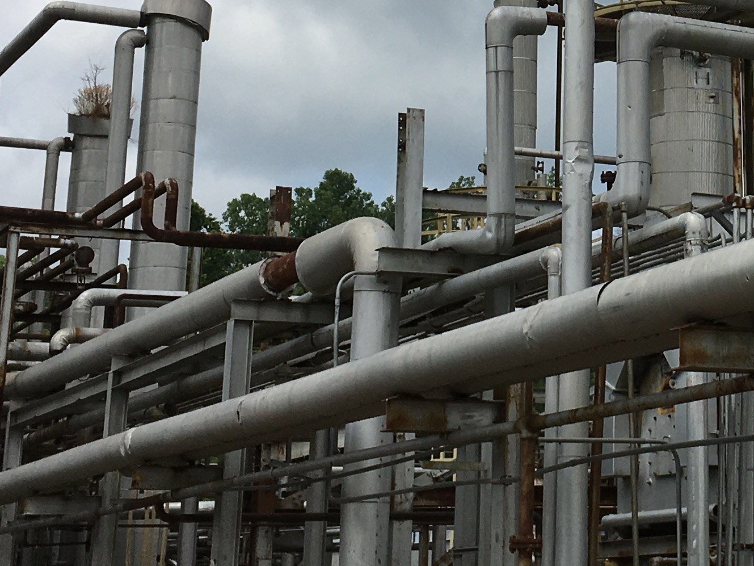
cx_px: 755
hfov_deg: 21.5
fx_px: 1917
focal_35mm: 88
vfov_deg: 16.5
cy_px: 31
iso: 25
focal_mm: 4.15
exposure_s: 1/3077
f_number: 2.2
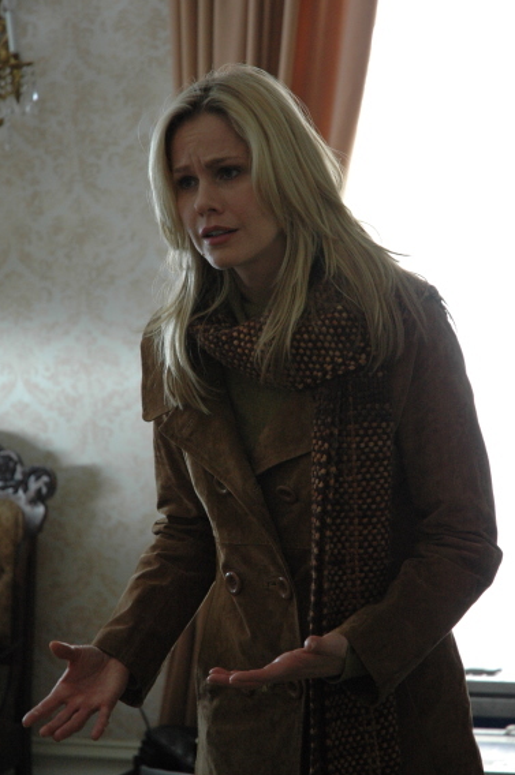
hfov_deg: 12.3
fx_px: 2389
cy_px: 372
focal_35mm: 111
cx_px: 251
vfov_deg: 18.4
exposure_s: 1/50
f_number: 4.5
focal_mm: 70
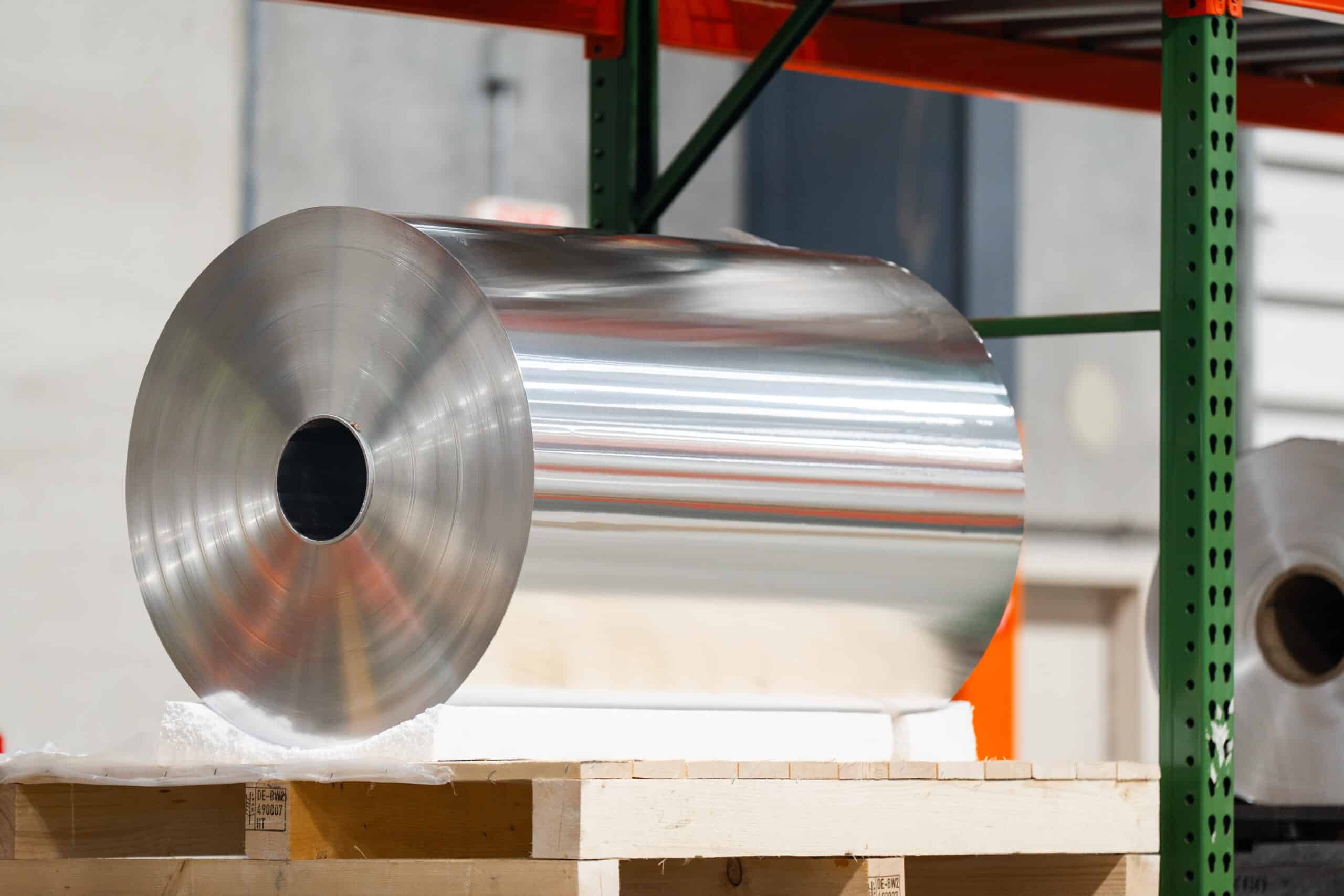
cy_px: 448
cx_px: 672
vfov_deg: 6.9
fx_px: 7467
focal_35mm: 200
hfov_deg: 10.3
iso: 640
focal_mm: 200
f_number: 2.8
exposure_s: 1/125
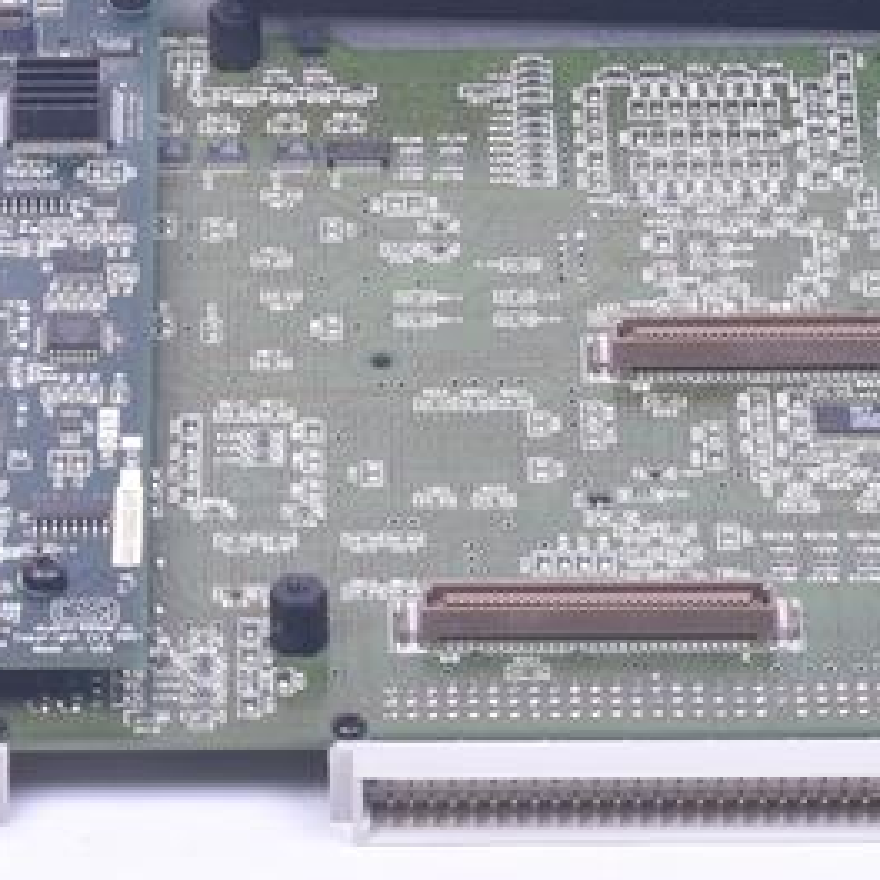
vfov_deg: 12.6
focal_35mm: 139
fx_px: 3998
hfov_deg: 12.5
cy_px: 323
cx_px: 183
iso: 200
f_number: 11
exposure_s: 1/200
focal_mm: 48
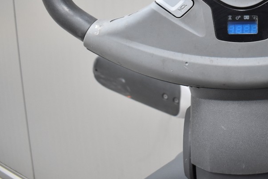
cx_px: 239
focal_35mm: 54
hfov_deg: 34.9
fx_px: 402
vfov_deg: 24.2
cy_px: 9
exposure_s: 1/40
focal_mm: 18
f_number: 3.5
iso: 1600
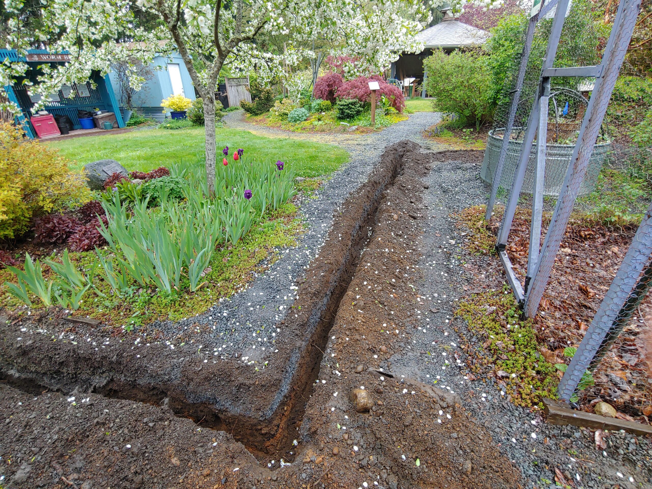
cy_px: 244
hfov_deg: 94.5
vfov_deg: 78.1
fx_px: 301
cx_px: 326
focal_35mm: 16
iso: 50
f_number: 1.9
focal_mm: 2.18
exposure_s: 1/40
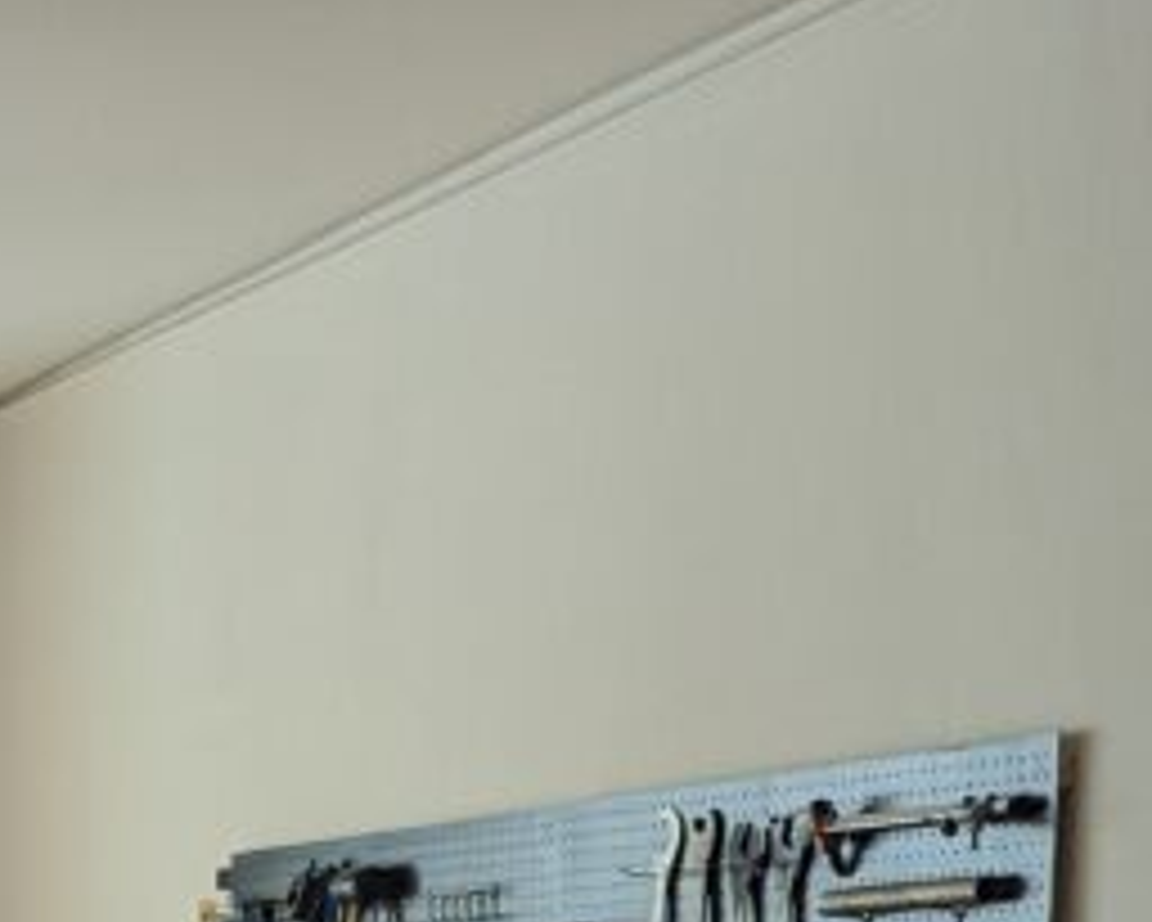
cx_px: -864
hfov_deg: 15.3
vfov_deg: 12.4
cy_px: 1848
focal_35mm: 110
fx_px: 3752
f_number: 1.85
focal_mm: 6.81
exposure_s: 1/104
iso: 37
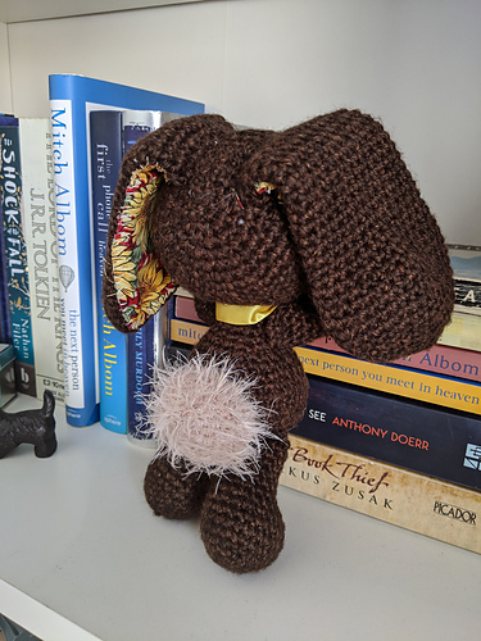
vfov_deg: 65.3
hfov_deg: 51.4
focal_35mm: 27
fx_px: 500
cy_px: 320
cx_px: 240
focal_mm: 4.44
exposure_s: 1/120
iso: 173
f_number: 1.8
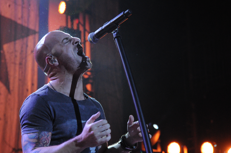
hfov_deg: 18.3
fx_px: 718
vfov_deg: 12.2
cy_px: 90
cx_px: 118
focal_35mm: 112
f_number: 4.8
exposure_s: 1/125
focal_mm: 62
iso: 1600
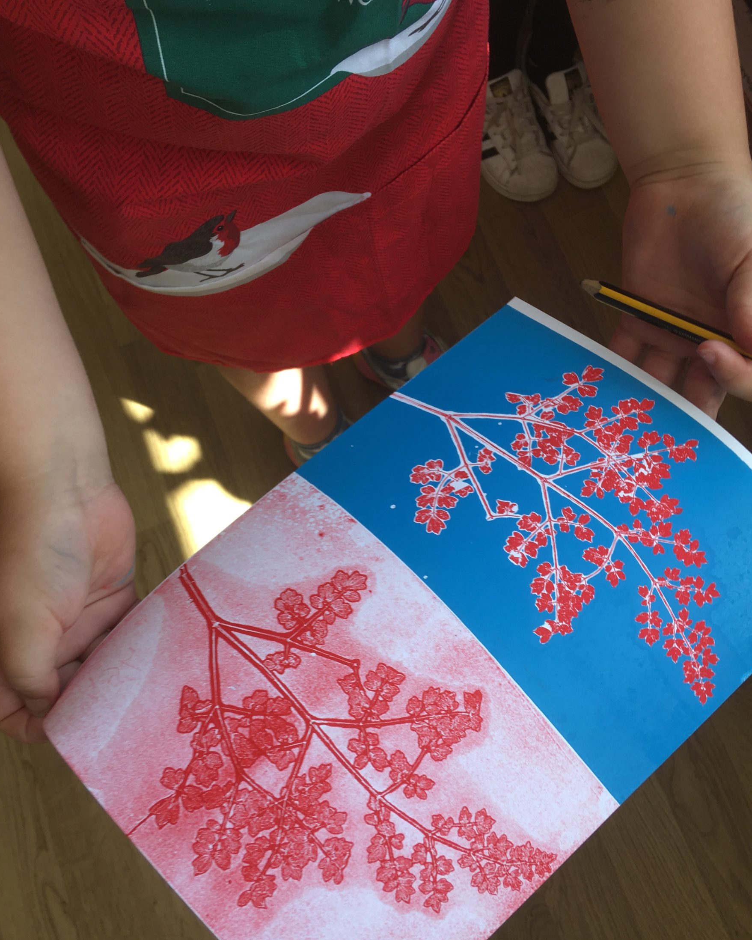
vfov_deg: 54.1
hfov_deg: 44.5
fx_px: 918
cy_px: 521
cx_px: 407
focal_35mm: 33
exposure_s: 1/116
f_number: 2.2
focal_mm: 4.15
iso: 25
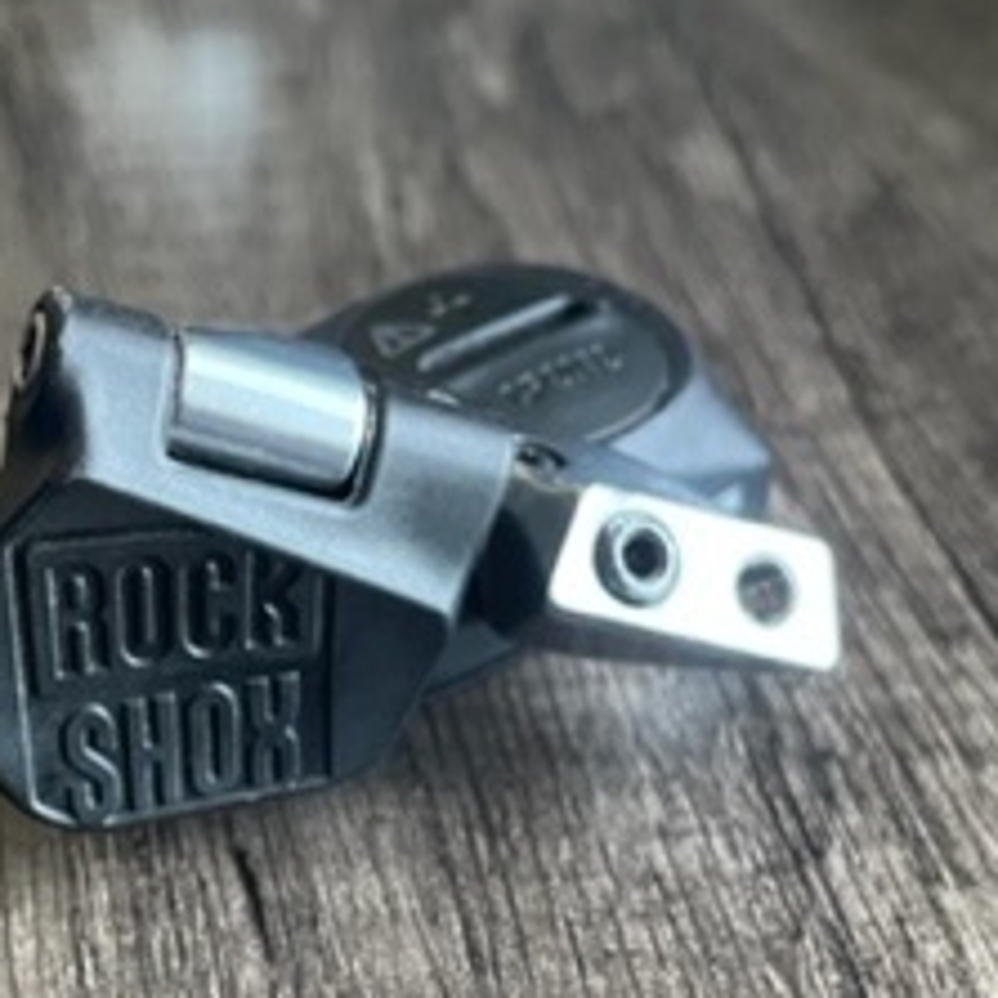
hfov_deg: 26.0
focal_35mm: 66
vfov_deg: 25.6
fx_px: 2153
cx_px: 376
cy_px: 815
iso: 500
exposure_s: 1/60
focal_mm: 4.2
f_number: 1.6
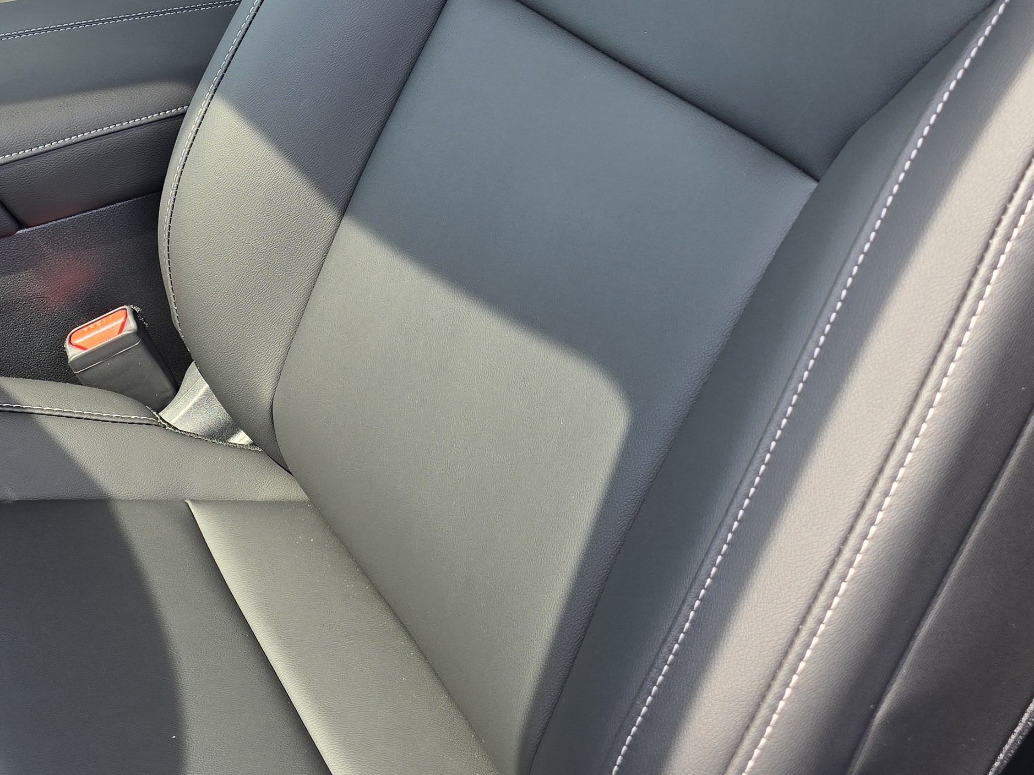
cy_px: 16
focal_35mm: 49
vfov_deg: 28.0
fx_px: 1463
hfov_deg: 38.0
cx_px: 263
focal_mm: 6.3
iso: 20
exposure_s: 1/180
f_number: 1.7
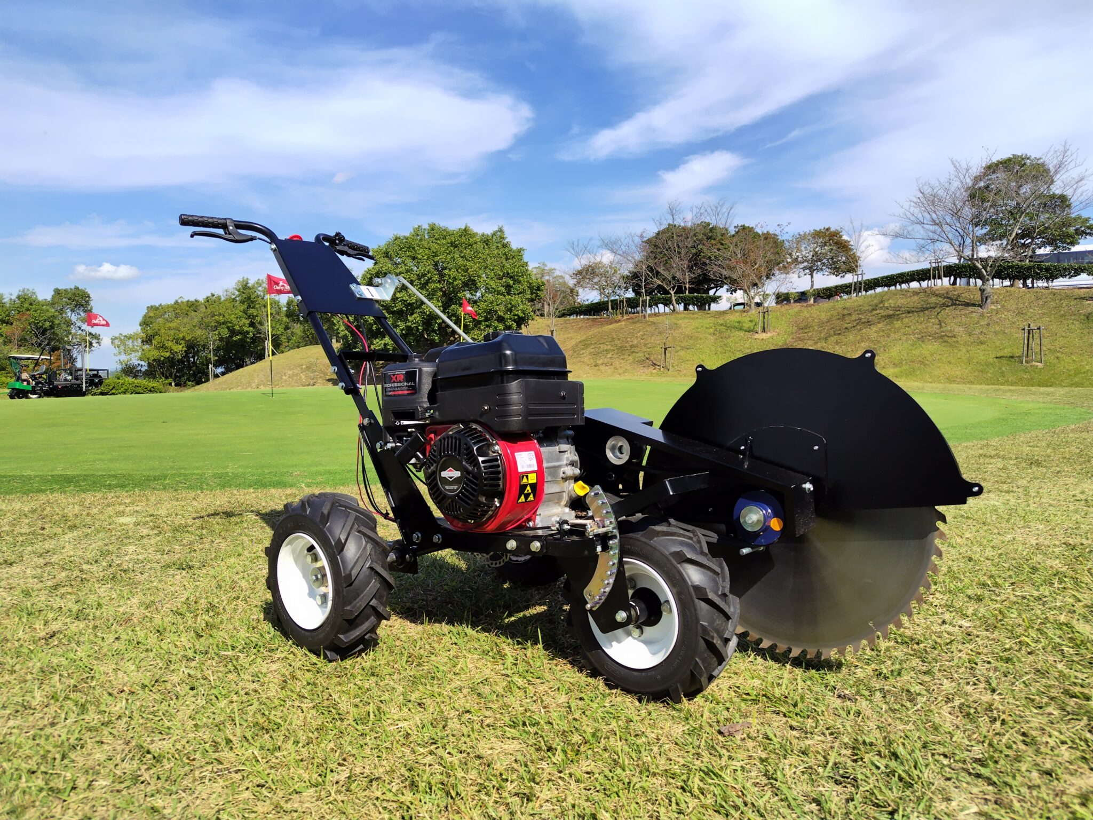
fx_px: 726
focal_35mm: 23
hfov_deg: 73.9
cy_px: 410
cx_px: 546
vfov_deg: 58.9
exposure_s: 1/775
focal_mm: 5.5
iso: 50
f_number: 1.9
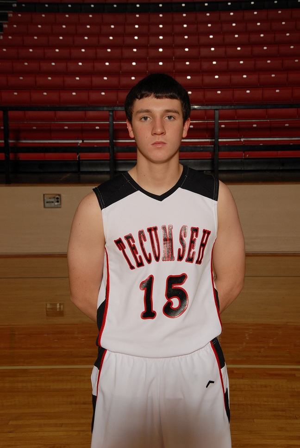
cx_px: 150
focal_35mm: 72
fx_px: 897
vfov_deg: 28.0
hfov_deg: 19.0
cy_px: 224
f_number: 10
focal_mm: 48
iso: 400
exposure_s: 1/125
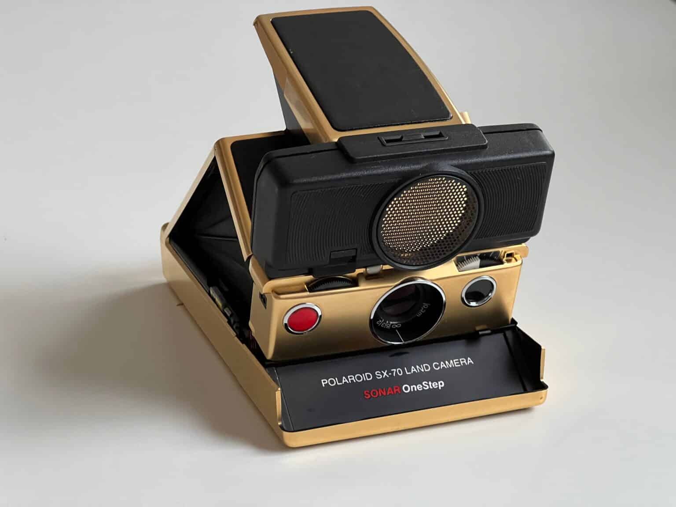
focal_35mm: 77
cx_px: 338
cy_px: 254
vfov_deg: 19.1
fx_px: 1504
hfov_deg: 25.3
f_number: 2.8
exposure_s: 1/60
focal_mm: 9
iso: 400
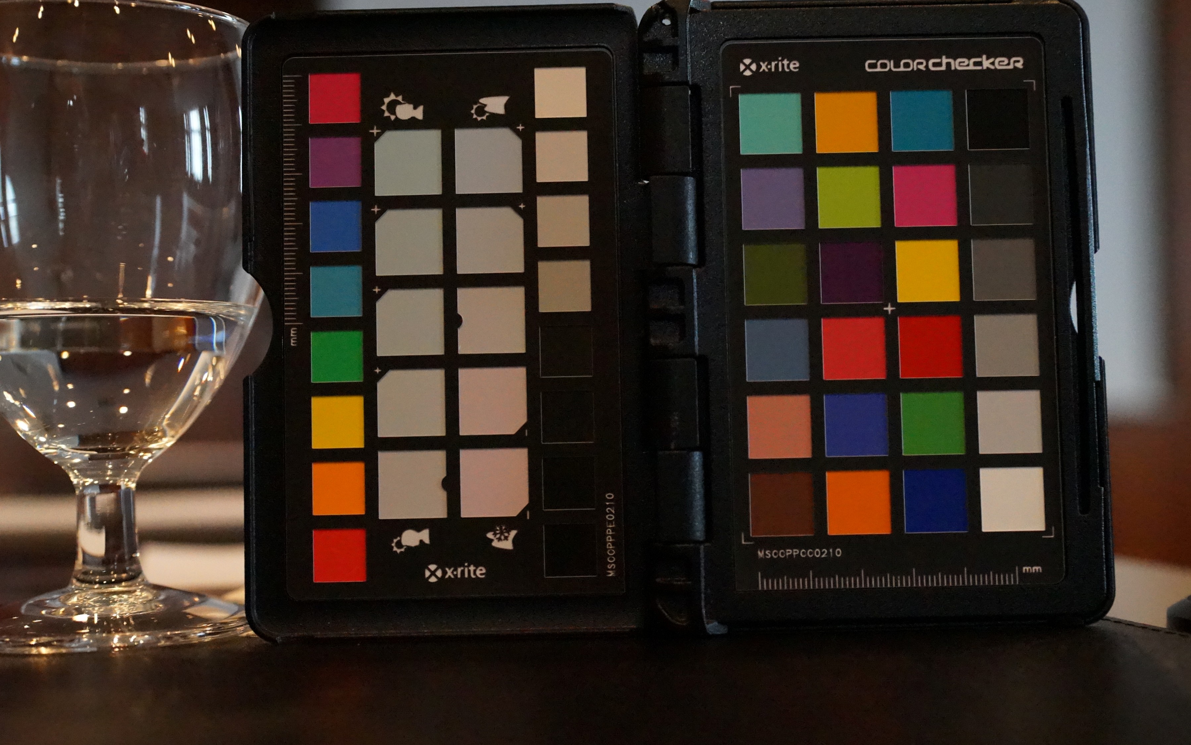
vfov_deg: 22.7
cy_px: 372
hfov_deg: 35.7
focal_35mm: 57
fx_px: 1850
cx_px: 594
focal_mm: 55
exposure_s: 1/200
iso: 12800
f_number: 4.5
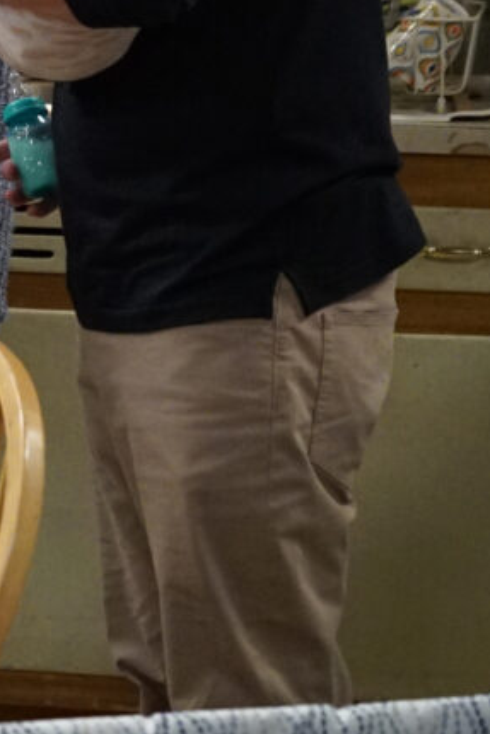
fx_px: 4263
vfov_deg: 9.8
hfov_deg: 6.4
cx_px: -502
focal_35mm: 209
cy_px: 56
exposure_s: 1/200
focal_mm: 68
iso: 10000
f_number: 4
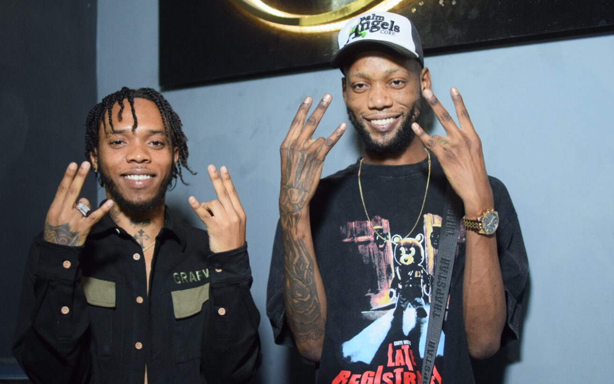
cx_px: 300
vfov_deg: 23.9
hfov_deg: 37.5
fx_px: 903
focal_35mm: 54
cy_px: 221
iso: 1250
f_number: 1.4
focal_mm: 30
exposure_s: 1/200
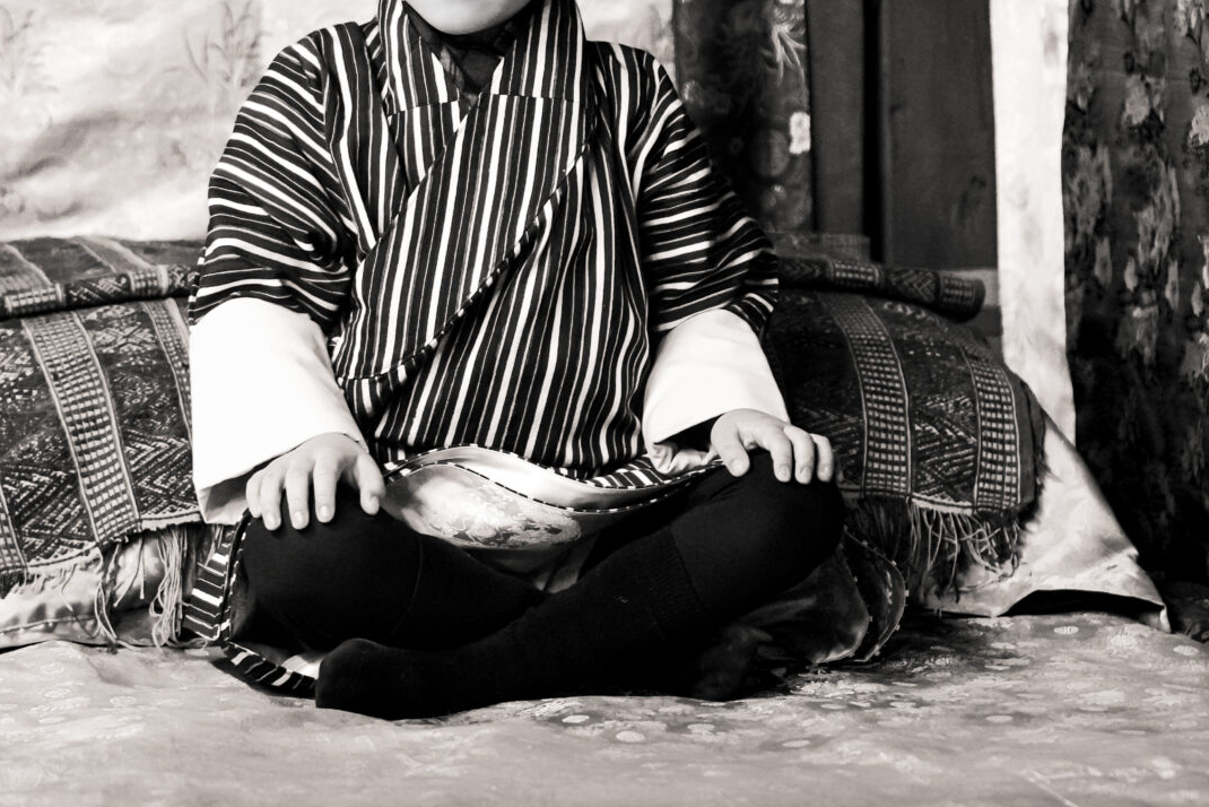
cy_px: 102
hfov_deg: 10.2
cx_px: 523
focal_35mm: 201
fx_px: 6752
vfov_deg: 6.8
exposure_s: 1/80
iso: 6400
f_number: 2.8
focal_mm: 105
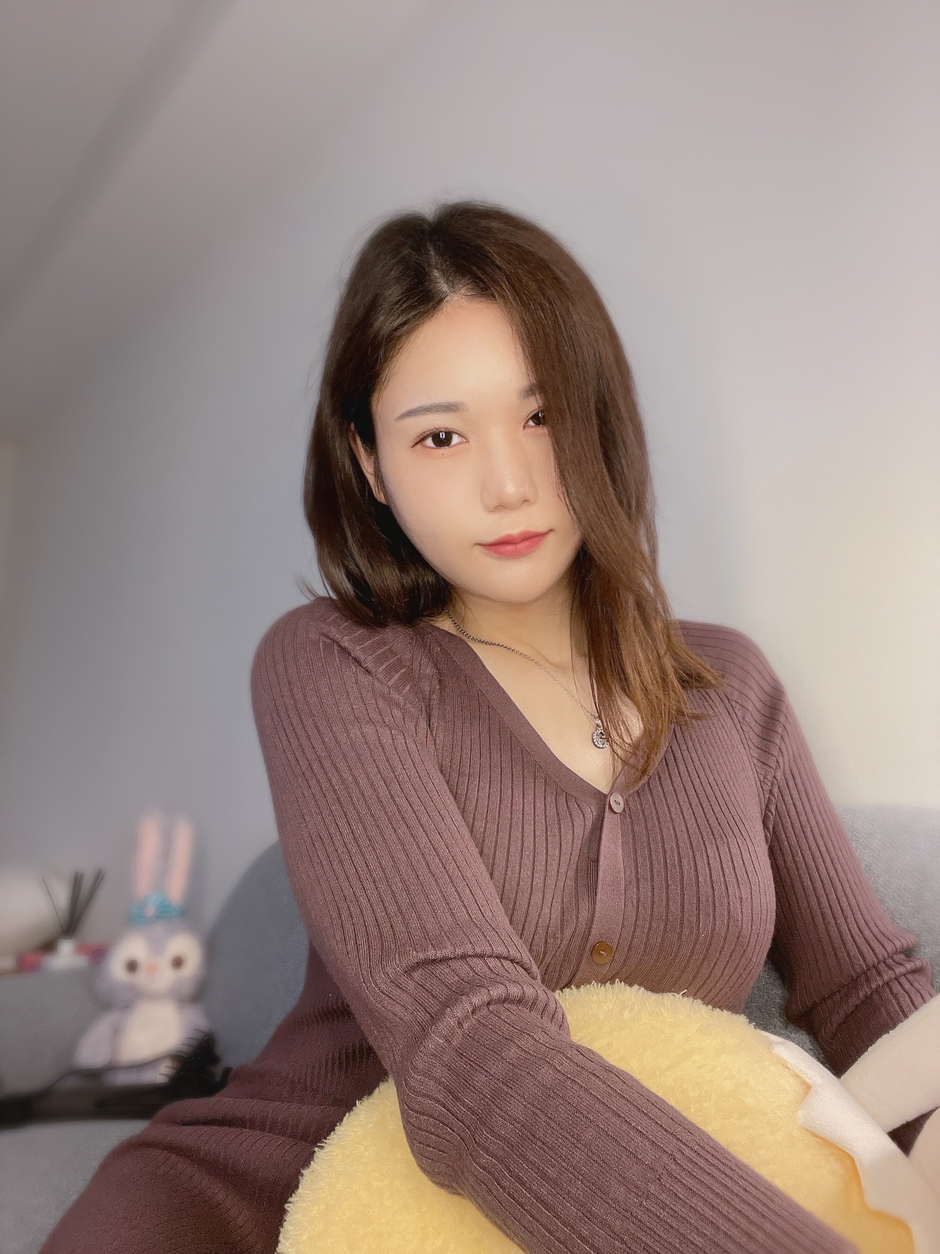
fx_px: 833
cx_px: 470
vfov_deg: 73.9
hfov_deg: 58.9
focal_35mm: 23
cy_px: 627
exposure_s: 1/33
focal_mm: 2.71
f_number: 2.2
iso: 320
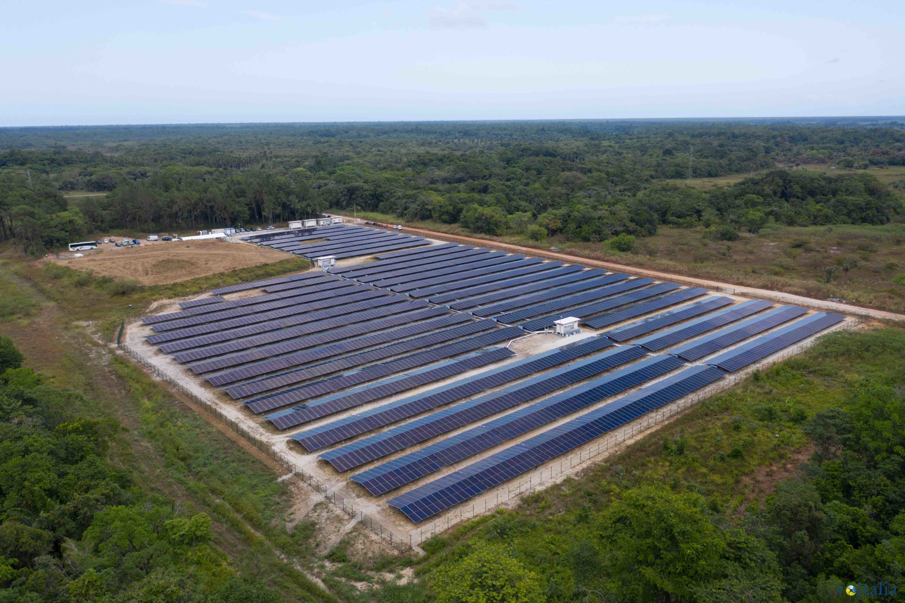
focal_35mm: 28
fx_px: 704
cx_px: 452
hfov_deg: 65.5
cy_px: 302
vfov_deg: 46.4
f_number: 2.8
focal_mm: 10.26
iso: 100
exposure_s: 1/640
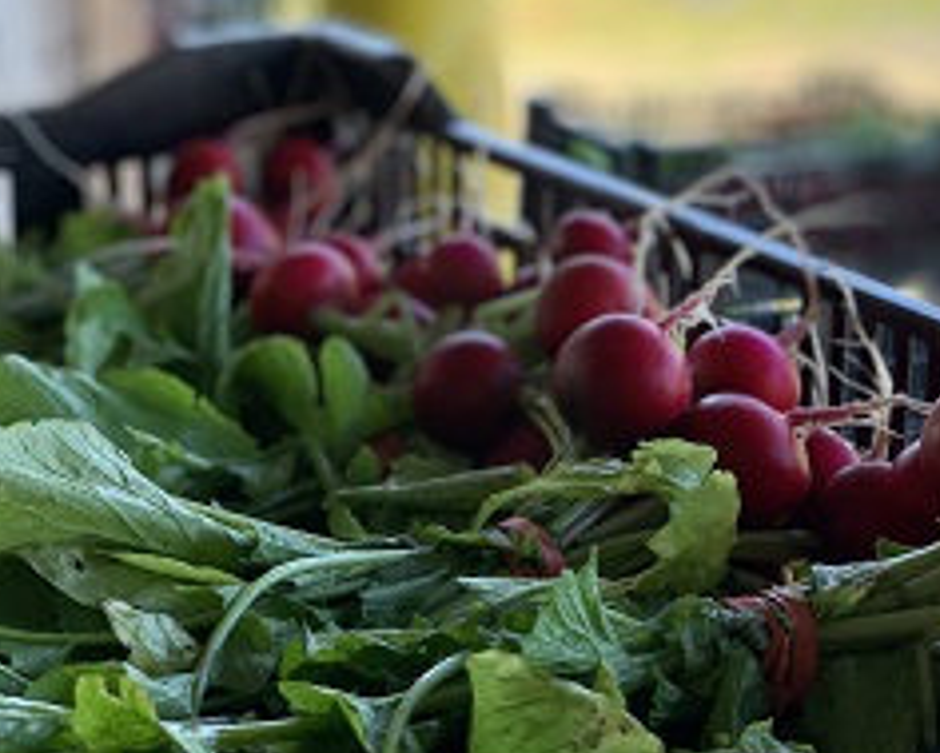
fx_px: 2394
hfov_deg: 22.2
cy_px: 171
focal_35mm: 86
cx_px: 502
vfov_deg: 17.7
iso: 25
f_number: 2.4
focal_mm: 6
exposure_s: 1/122
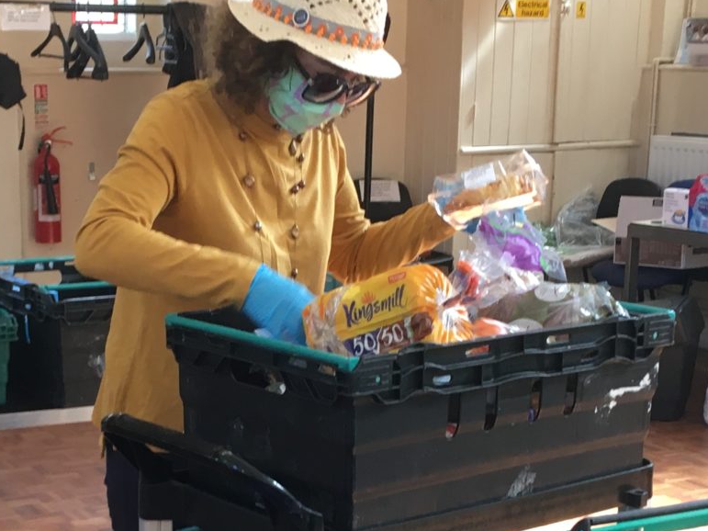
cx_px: 255
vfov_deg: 18.9
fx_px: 1575
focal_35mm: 77
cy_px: 452
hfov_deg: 25.2
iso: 100
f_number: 2.2
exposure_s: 1/33
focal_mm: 4.15
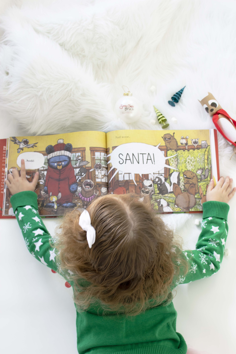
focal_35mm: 52
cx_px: 118
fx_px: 516
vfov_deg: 37.9
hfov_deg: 25.8
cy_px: 177
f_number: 4.5
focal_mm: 35
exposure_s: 1/30
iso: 500
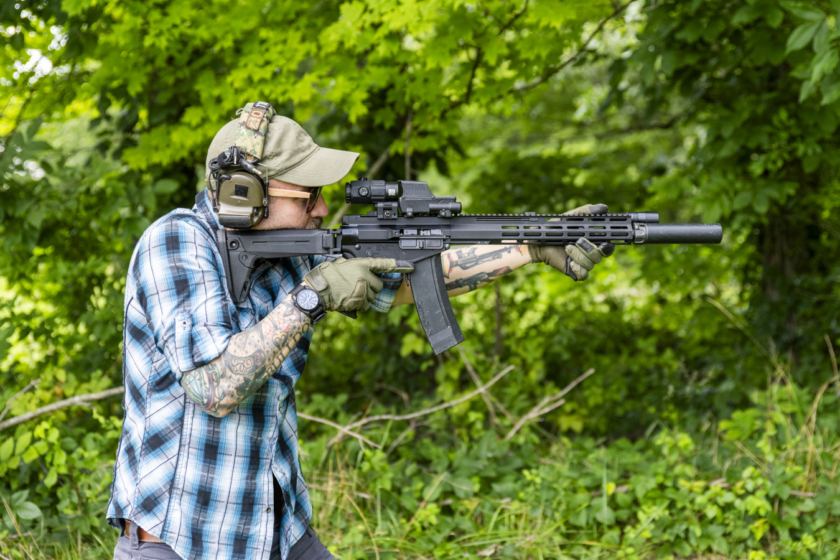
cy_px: 280
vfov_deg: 27.0
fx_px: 1167
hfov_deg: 39.6
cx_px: 420
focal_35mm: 50
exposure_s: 1/800
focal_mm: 50
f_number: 2.8
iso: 640
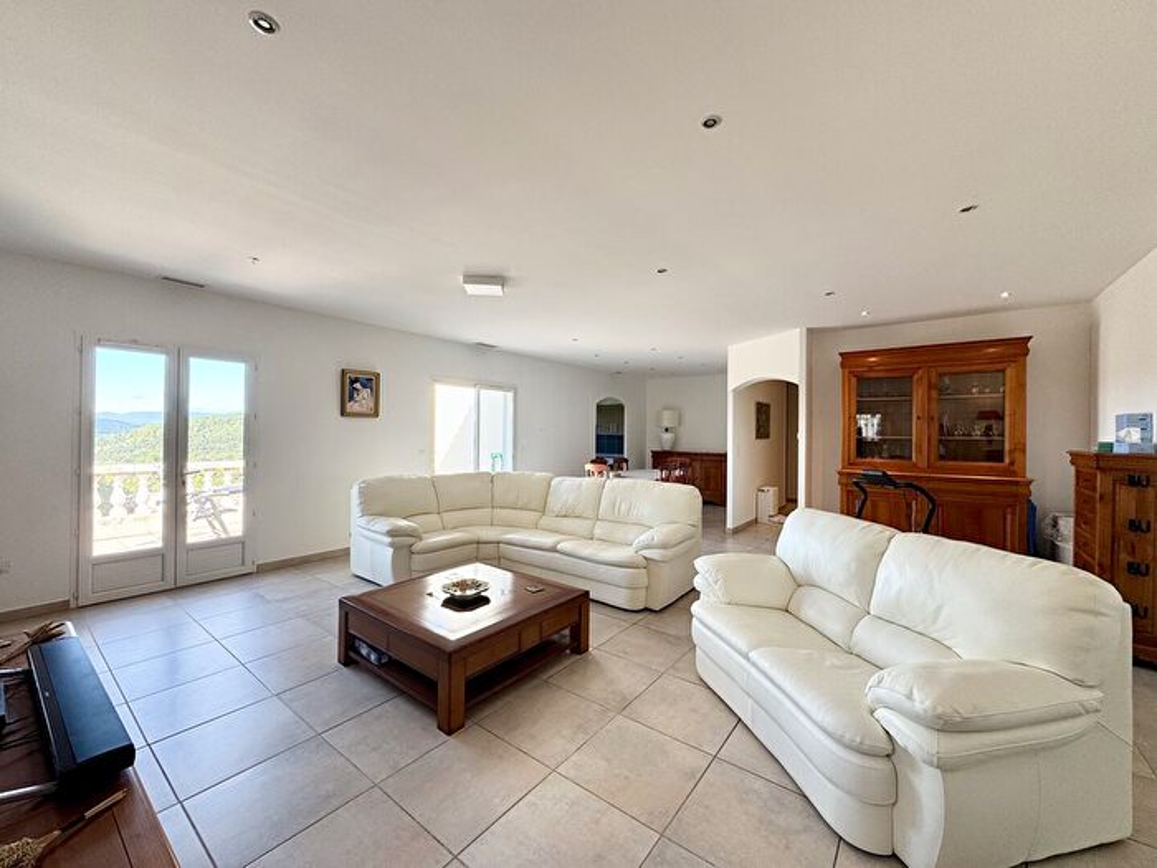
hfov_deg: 102.1
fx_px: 468
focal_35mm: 14
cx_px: 578
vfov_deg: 85.7
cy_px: 434
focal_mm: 2.22
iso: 80
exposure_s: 1/99
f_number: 2.2
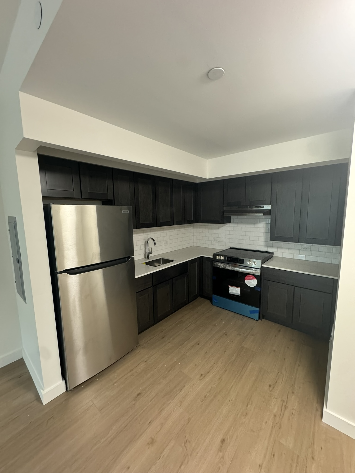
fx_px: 191
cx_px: 178
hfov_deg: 85.7
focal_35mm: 14
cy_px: 236
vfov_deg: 102.1
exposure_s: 1/60
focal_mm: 2.22
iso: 400
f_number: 2.2
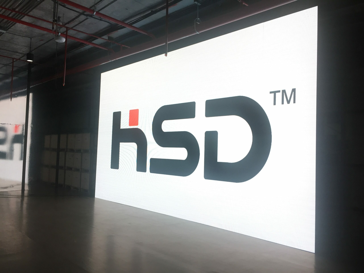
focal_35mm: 29
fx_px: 305
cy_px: 136
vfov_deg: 48.2
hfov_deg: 61.7
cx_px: 182
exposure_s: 1/33
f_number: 2.2
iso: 32
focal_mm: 4.15
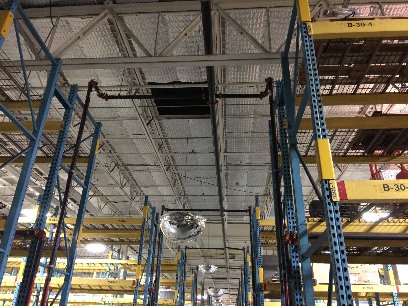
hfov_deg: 61.7
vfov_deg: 48.2
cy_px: 153
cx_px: 204
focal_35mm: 29
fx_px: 342
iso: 100
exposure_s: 1/4
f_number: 2.2
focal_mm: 4.15
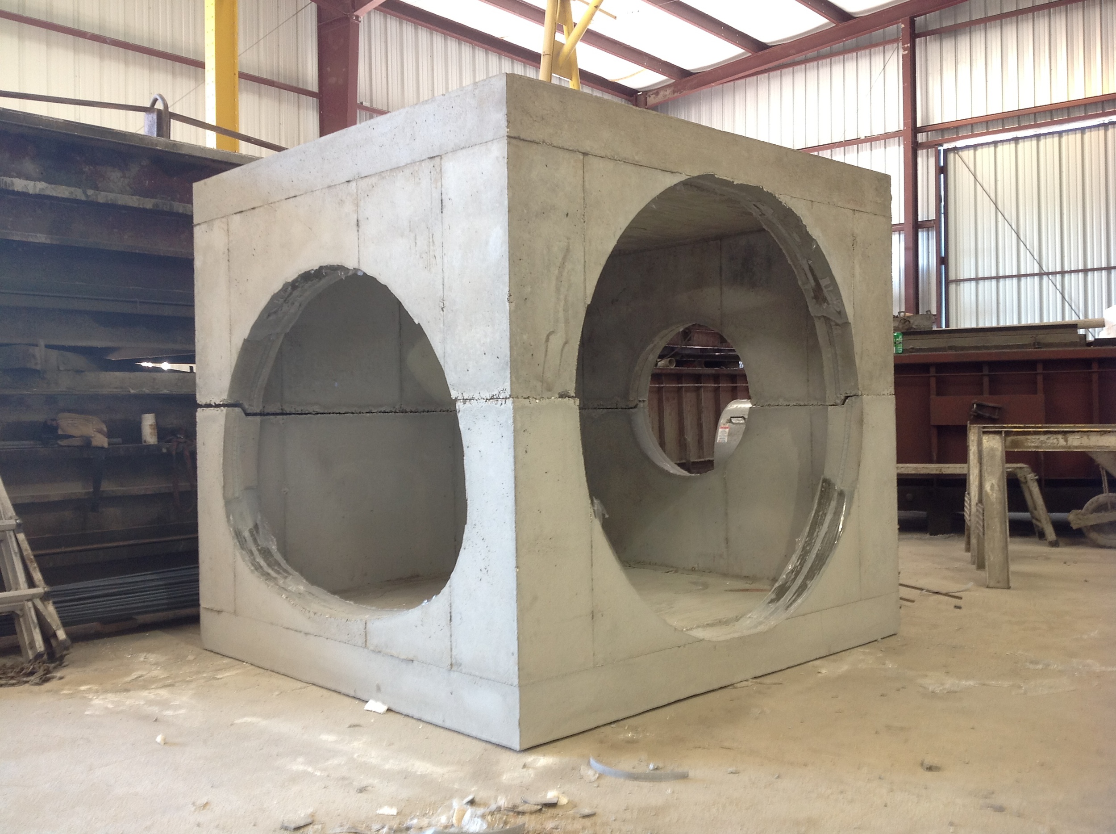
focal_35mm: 35
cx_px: 558
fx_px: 1127
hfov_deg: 52.7
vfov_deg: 40.6
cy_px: 417
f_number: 2.4
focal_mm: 4.28
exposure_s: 1/15
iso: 80
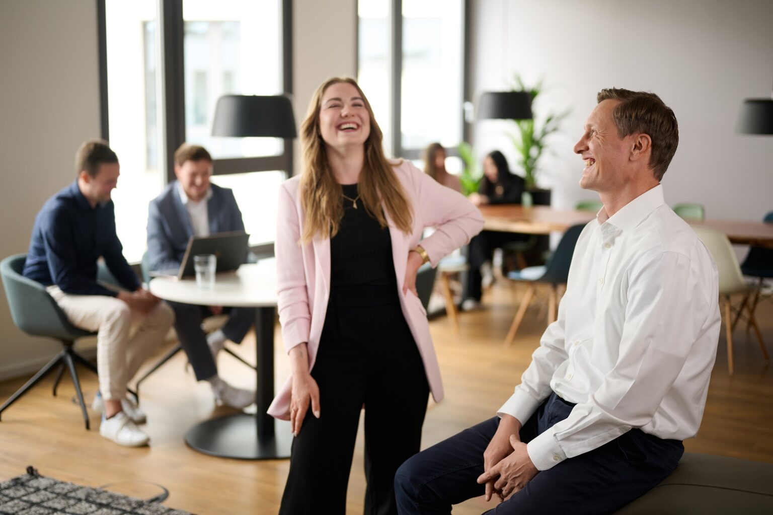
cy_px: 258
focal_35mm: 50
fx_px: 1073
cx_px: 386
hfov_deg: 39.6
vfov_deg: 27.0
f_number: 1.8
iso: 160
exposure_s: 1/80
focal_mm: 50
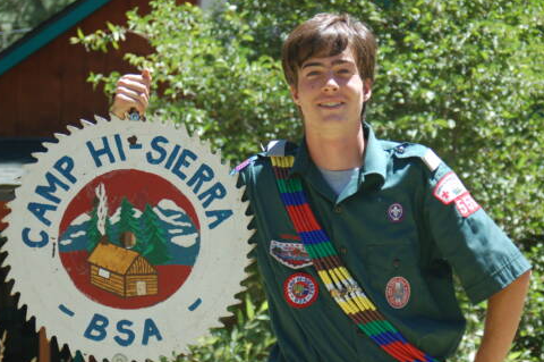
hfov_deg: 13.7
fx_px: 2264
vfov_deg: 9.1
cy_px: 201
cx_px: 289
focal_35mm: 150
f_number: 5.6
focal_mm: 80
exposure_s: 1/500
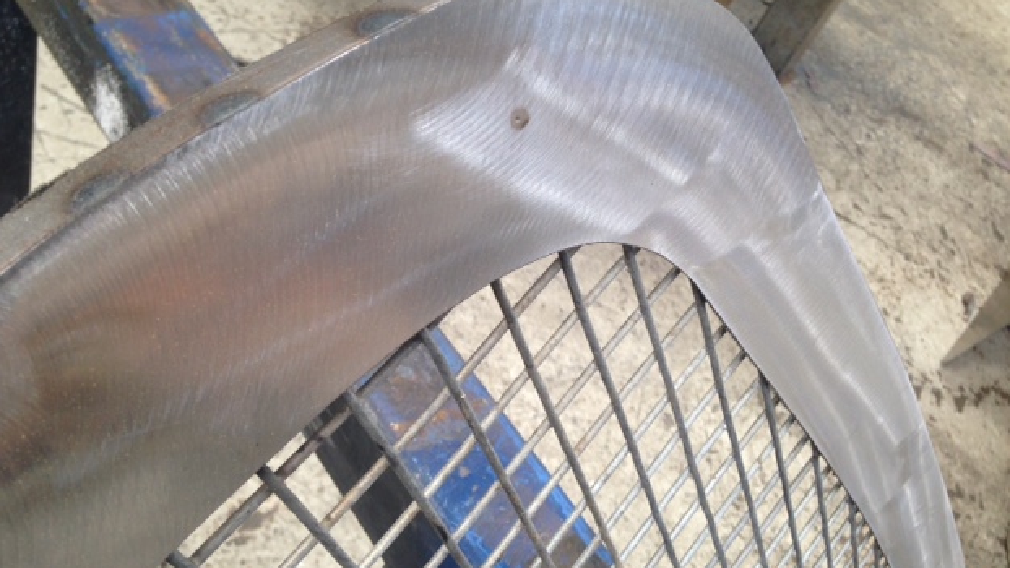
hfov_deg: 54.0
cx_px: 492
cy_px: 253
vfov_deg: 32.0
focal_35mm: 37
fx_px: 991
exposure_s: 1/30
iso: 50
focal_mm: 4.12
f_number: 2.4
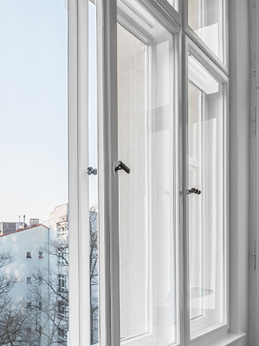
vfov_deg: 45.2
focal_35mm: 40
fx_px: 400
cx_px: 25
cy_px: 261
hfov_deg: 33.9
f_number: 7.1
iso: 250
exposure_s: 1/170
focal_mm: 10
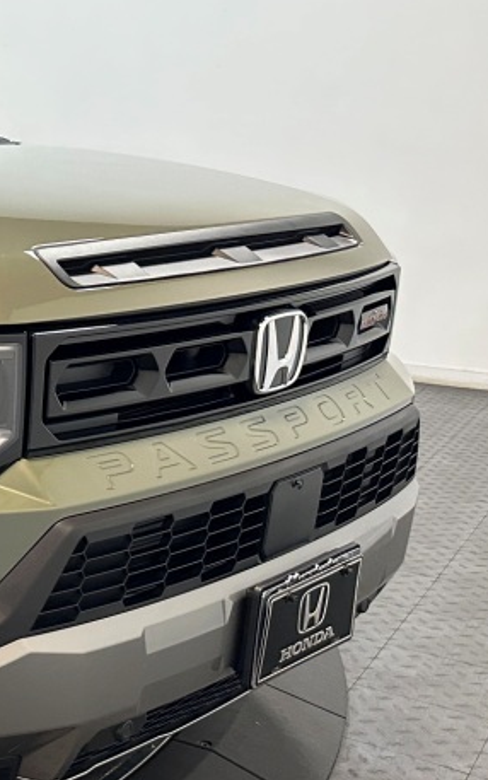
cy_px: 454
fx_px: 1212
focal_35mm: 57
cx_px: -278
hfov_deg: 19.4
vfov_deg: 35.6
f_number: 1.78
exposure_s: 1/60
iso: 400
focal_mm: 6.86
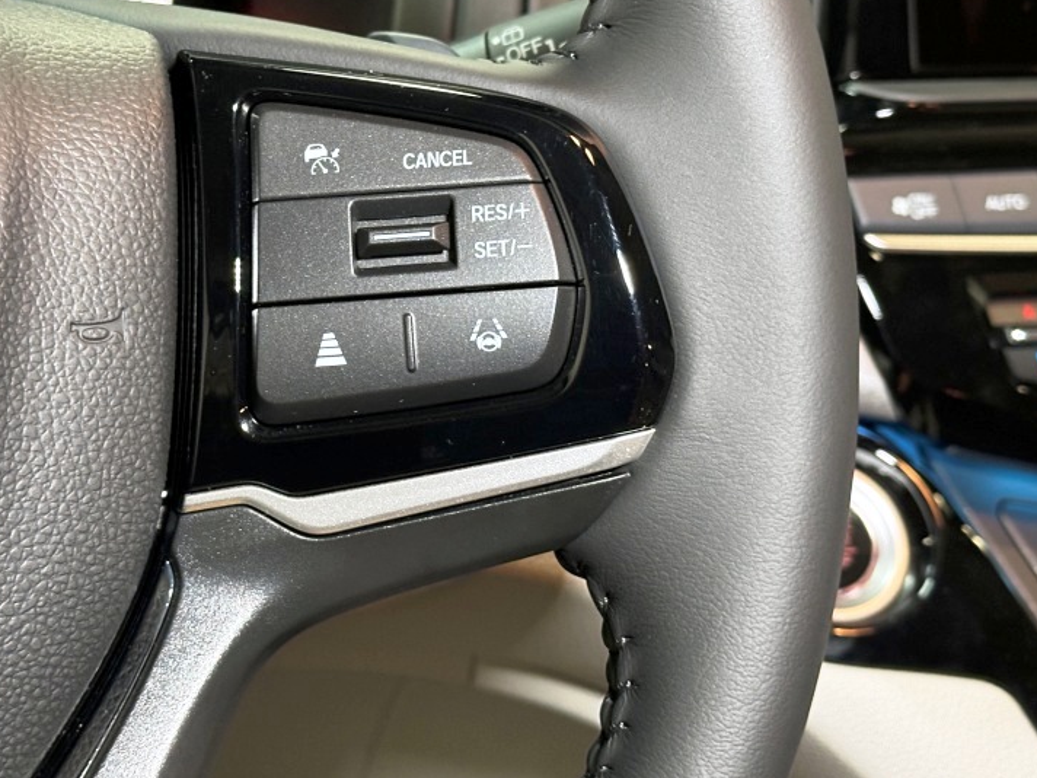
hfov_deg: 28.1
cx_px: 425
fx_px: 2067
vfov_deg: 21.3
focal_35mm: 69
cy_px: 283
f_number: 1.78
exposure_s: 1/30
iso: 400
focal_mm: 6.86
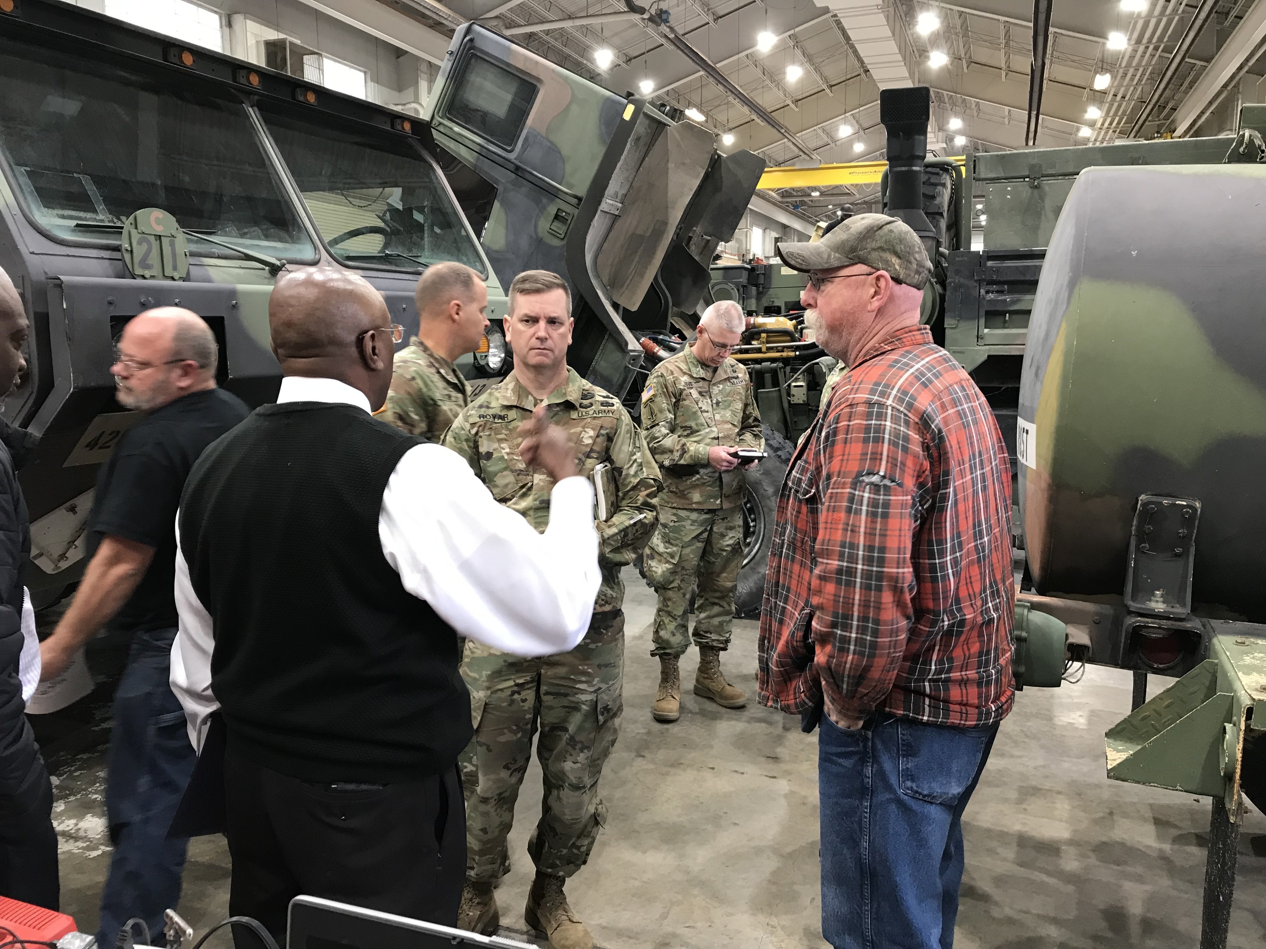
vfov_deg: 49.7
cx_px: 633
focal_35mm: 28
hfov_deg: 63.4
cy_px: 474
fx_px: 1024
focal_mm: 3.99
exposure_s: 1/24
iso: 40
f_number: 1.8
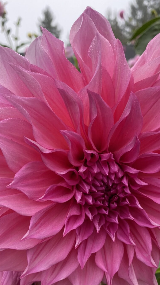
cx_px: 93
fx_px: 279
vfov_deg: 53.5
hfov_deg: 31.9
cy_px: 174
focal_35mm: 37
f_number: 1.8
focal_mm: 4.25
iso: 64
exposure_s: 1/122
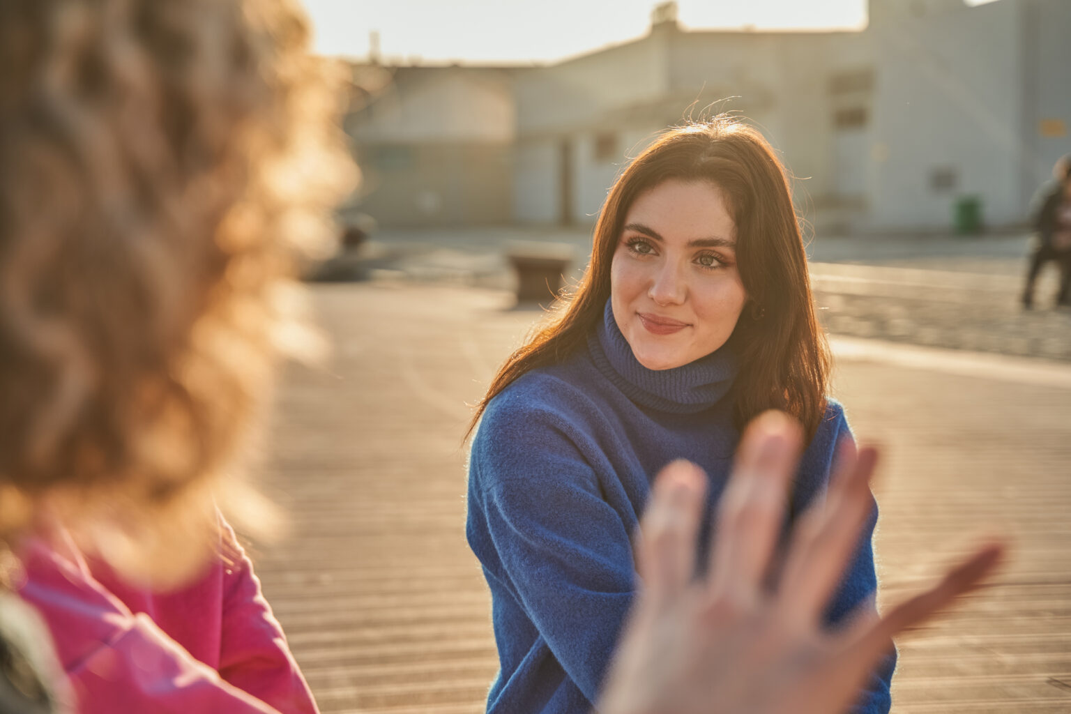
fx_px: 1874
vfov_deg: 21.6
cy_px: 357
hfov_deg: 31.9
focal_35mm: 63
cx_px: 536
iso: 100
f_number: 3.5
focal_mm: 63
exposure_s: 1/400
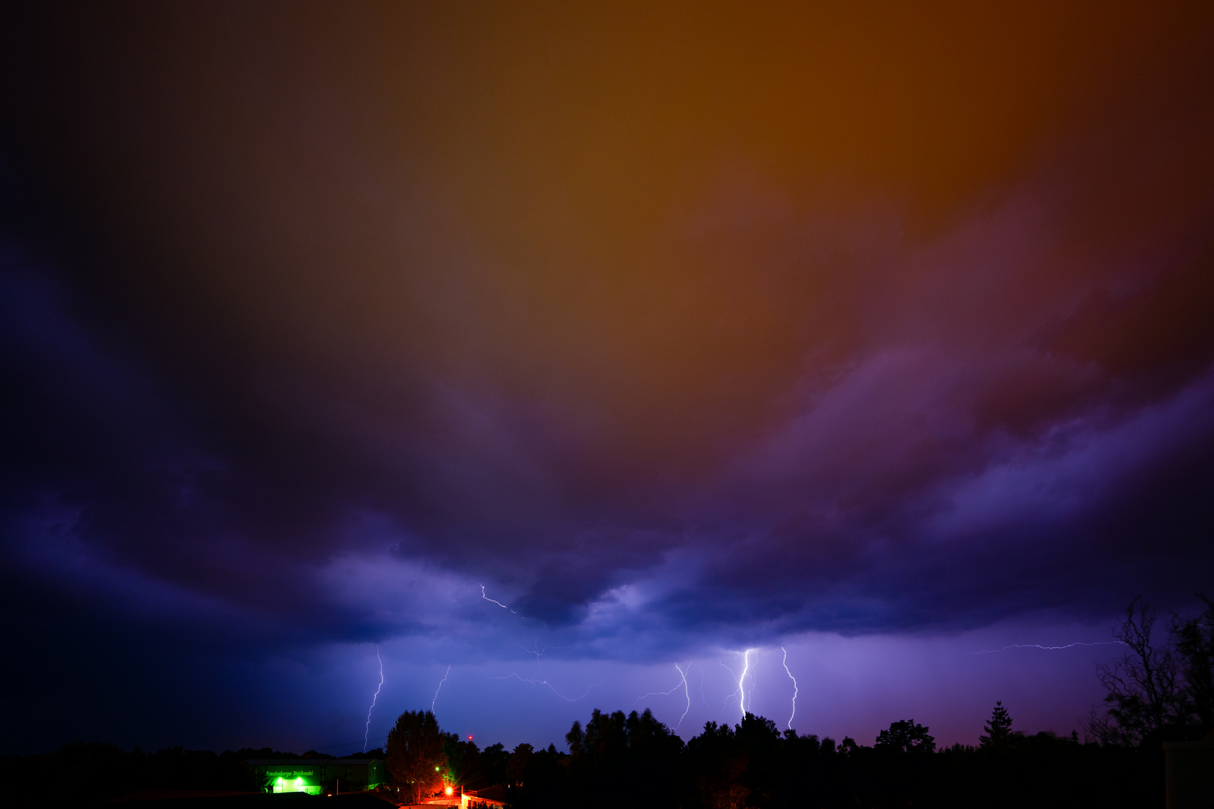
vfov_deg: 73.7
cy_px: 404
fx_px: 540
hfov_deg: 96.7
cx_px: 607
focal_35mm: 16
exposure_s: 71
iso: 100
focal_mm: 16
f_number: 8
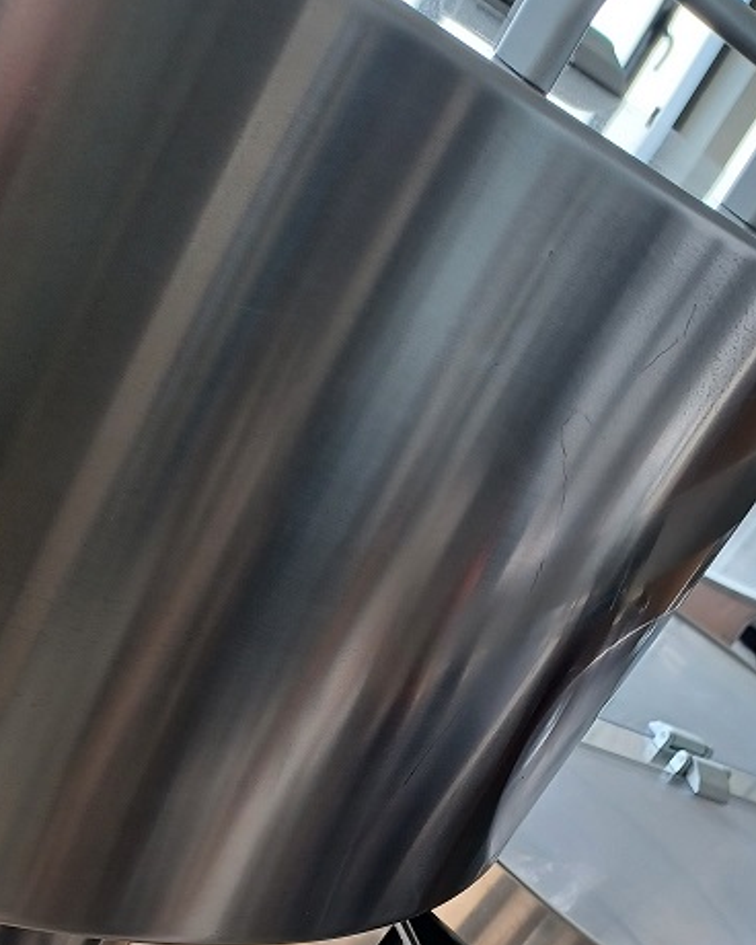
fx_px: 1482
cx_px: 446
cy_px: 916
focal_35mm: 53
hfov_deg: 28.6
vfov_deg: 32.8
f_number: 1.8
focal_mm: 4.6
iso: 100
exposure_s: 1/49
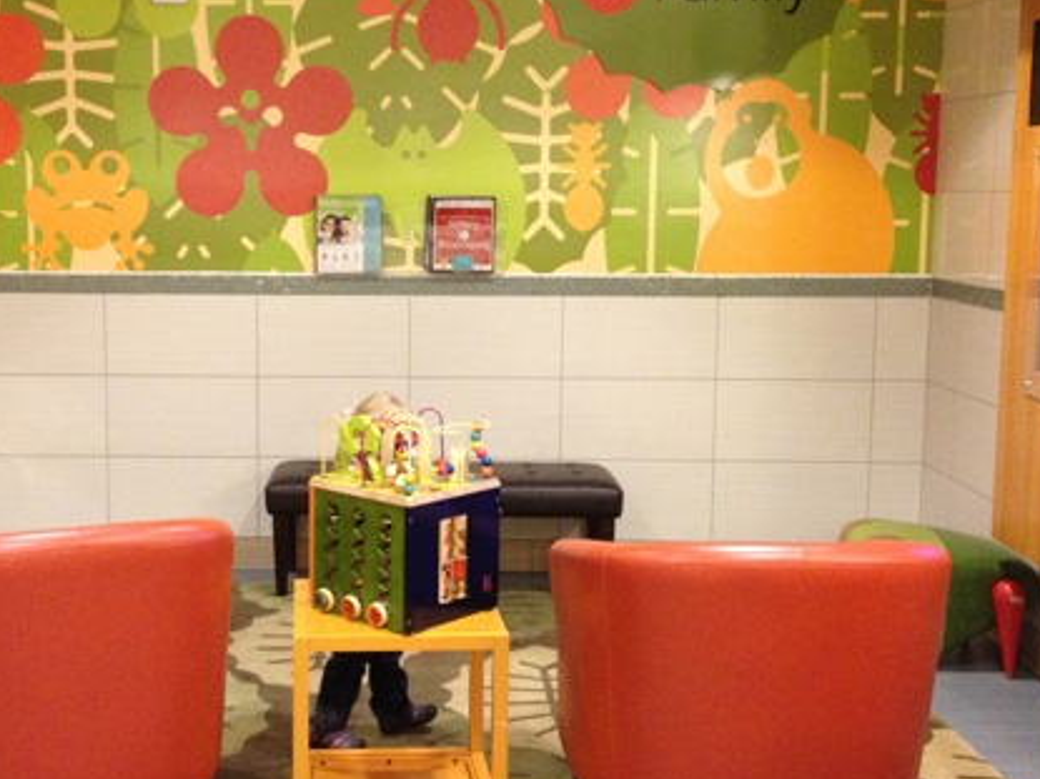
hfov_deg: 35.4
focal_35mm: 54
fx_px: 1622
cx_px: 391
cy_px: 371
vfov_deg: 27.0
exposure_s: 1/20
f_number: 2.4
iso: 320
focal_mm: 4.28
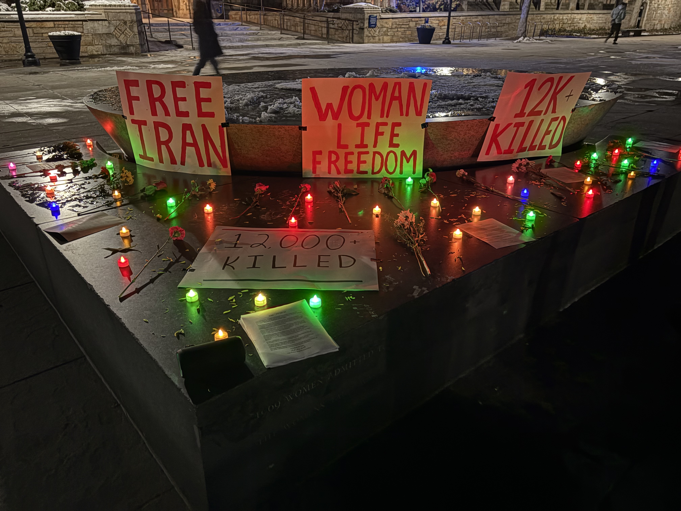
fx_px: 511
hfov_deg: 67.3
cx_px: 340
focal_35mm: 26
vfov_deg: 53.1
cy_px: 256
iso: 1250
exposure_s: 1/15
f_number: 1.6
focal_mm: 5.96
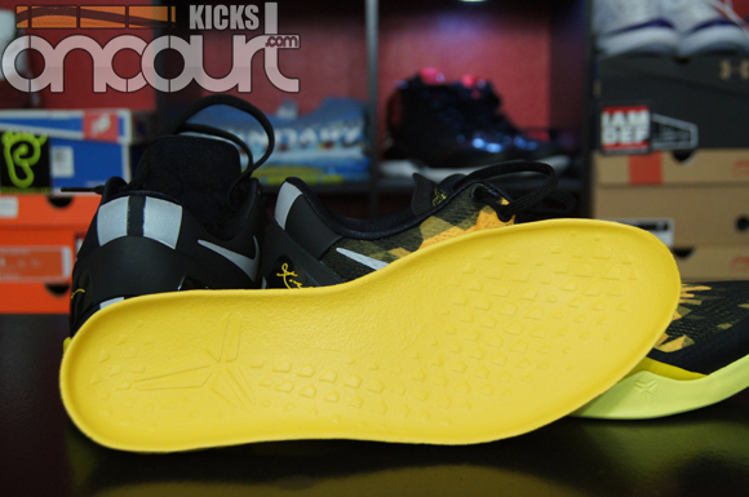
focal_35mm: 45
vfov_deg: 29.8
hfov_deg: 43.7
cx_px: 374
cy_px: 248
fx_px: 935
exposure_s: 1/50
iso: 1250
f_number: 4.5
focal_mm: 30
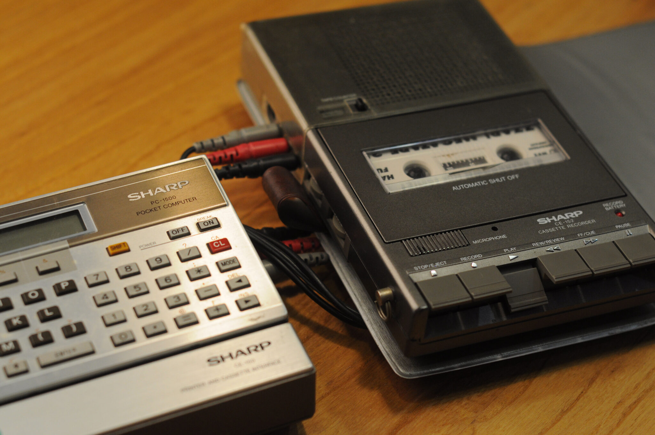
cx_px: 328
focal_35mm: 75
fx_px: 1363
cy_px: 218
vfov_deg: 18.1
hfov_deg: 27.0
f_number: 3.5
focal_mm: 50
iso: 640
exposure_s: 1/125
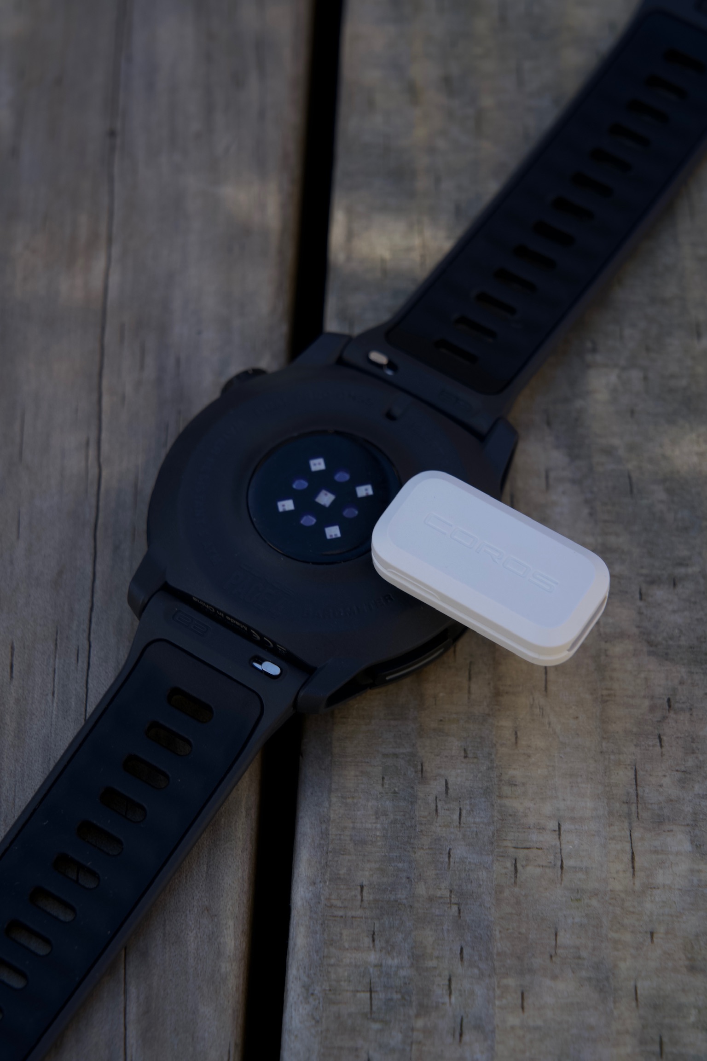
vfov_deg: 19.5
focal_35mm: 105
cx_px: 354
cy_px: 530
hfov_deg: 13.0
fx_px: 3093
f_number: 11
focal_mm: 105
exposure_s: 1/60
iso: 800
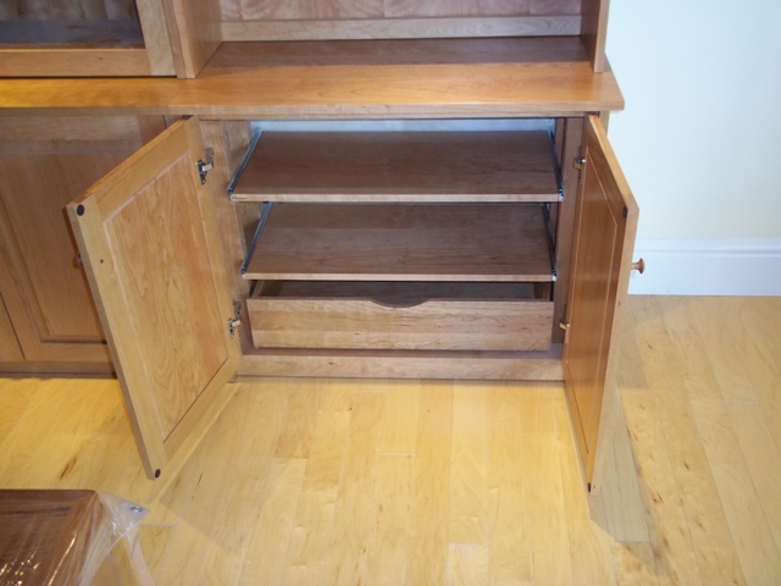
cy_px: 293
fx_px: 812
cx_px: 390
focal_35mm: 36
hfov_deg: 51.4
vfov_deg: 39.7
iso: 160
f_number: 3.1
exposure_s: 1/30
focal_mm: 6.5
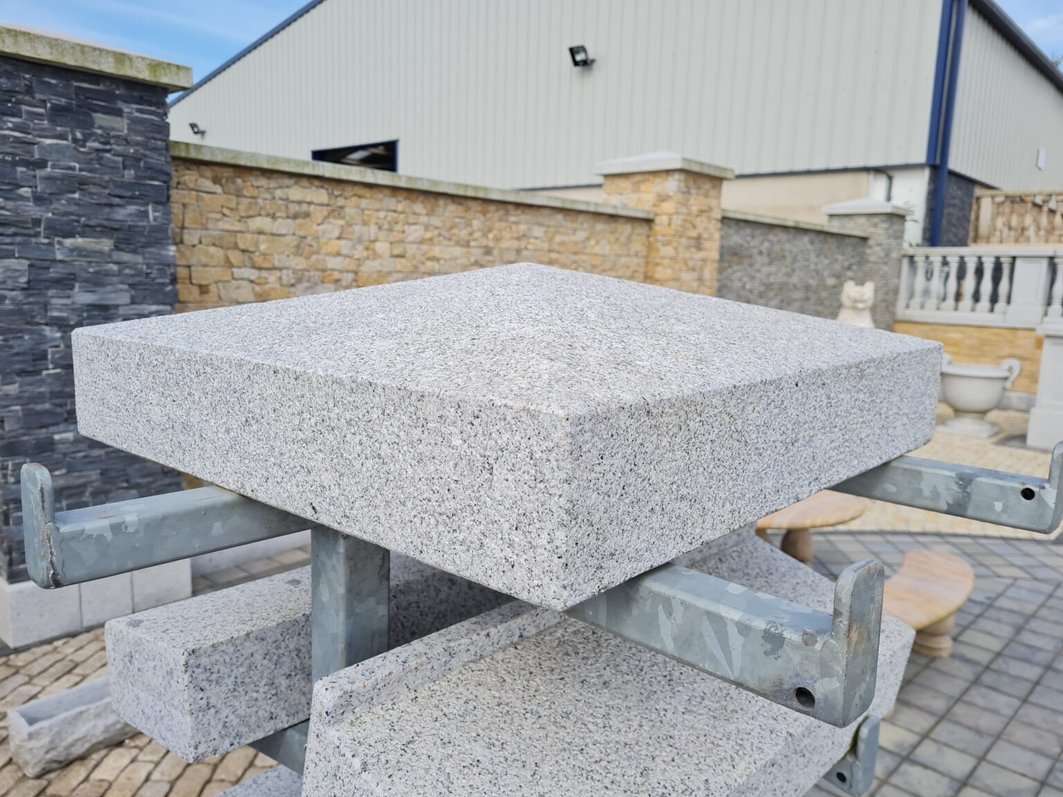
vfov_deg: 53.1
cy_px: 398
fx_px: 798
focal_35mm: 26
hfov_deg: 67.3
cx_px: 532
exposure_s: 1/1468
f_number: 1.8
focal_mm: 5.4
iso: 50
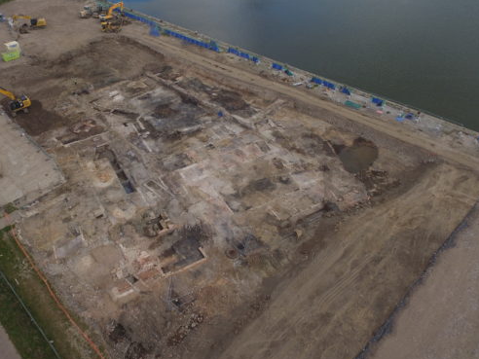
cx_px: 203
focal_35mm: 26
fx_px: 360
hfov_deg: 66.9
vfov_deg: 52.9
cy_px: 155
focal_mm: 3.61
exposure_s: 1/633
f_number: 2.8
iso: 100
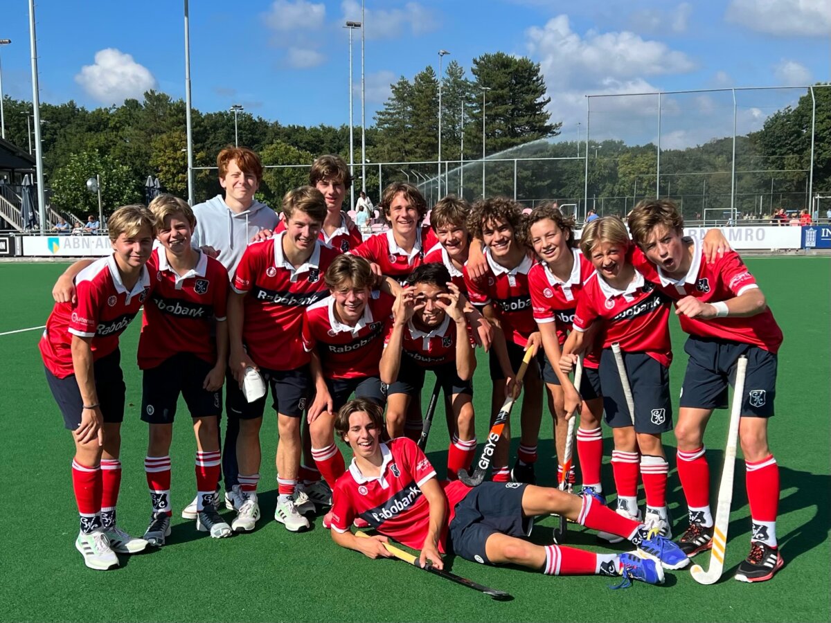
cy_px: 312
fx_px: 624
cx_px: 416
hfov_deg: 67.3
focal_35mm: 26
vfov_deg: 53.1
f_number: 1.5
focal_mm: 5.7
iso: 50
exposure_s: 1/3968
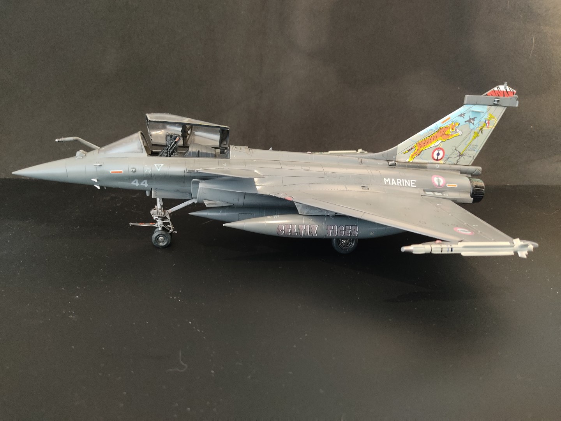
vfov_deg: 53.1
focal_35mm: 26
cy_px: 210
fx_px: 421
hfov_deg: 67.3
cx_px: 280
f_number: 1.79
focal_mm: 4.74
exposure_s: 1/25
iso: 2015
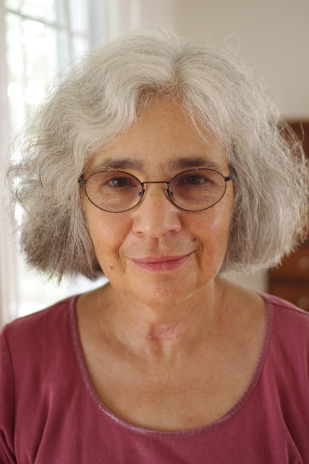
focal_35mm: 53
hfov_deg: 25.5
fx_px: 684
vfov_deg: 37.6
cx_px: 156
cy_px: 229
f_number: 2.4
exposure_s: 1/30
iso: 800
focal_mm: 35
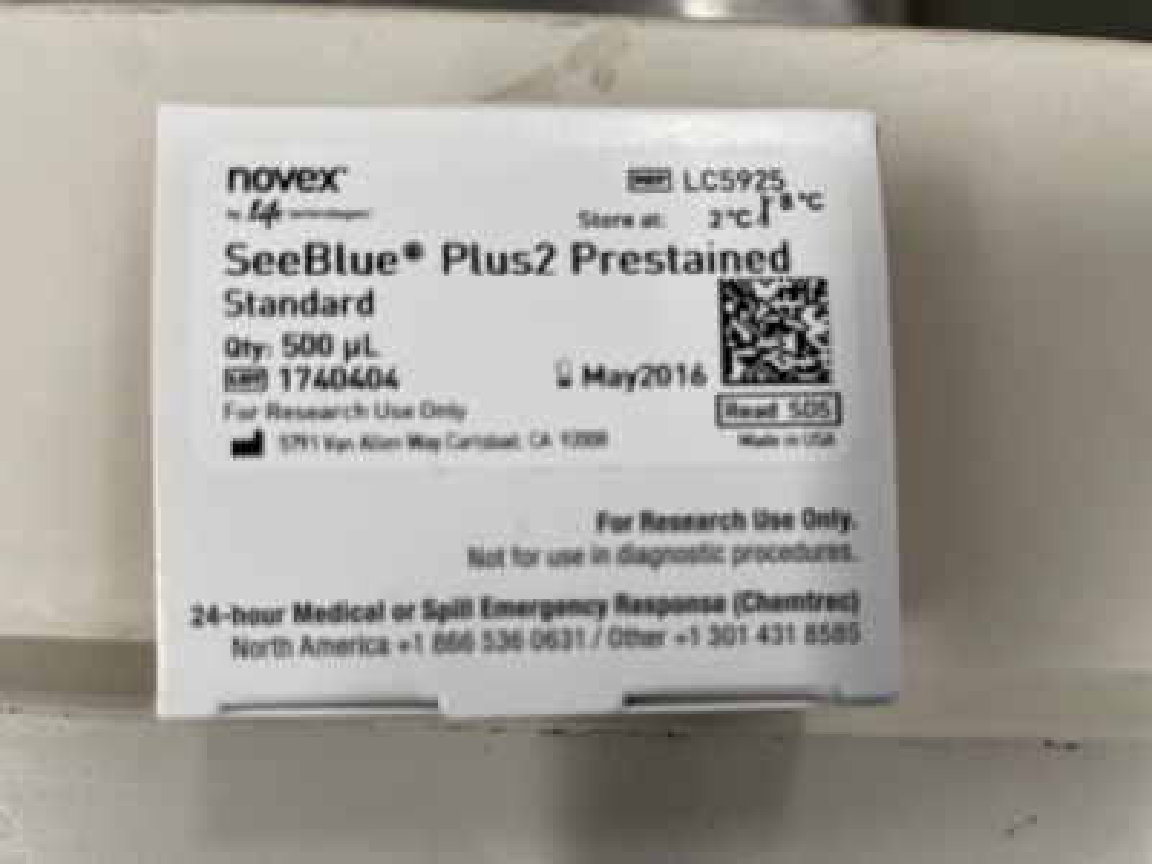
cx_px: 576
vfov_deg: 53.1
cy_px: 432
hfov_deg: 67.3
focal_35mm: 26
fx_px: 865
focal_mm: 4.2
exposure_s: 1/60
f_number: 1.6
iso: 64
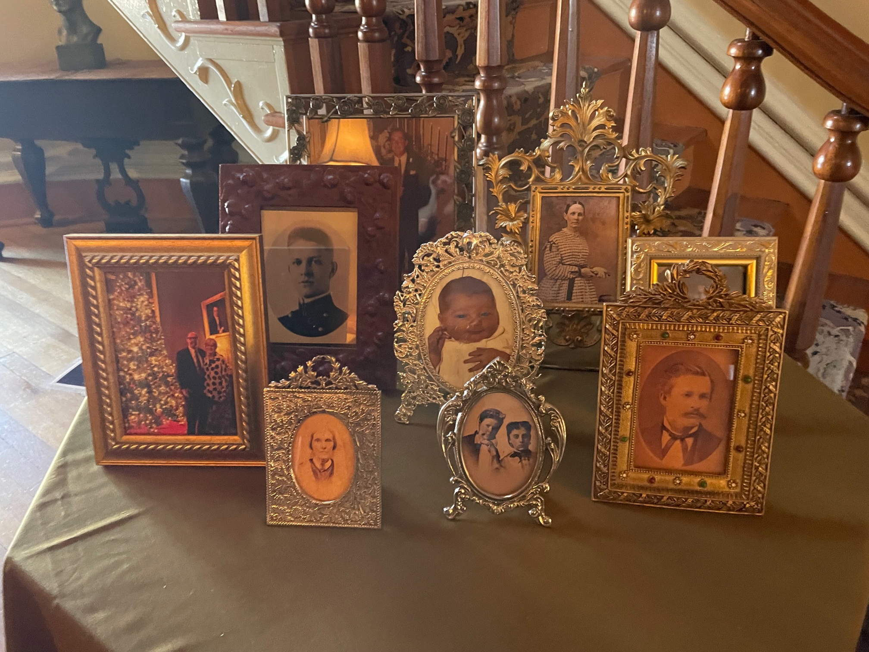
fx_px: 653
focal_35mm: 26
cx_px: 434
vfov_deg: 53.1
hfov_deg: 67.3
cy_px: 326
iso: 800
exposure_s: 1/30
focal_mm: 4.2
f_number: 1.6
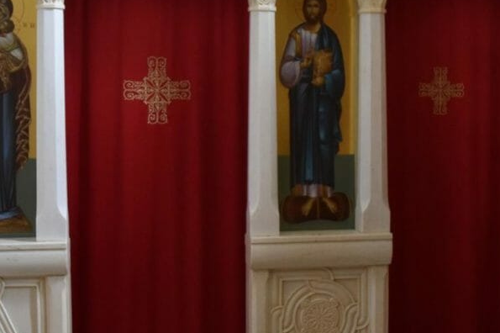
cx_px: 282
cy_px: 110
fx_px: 861
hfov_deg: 32.4
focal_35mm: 62
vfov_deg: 21.8
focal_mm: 16
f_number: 2.8
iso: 1000
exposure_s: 1/15
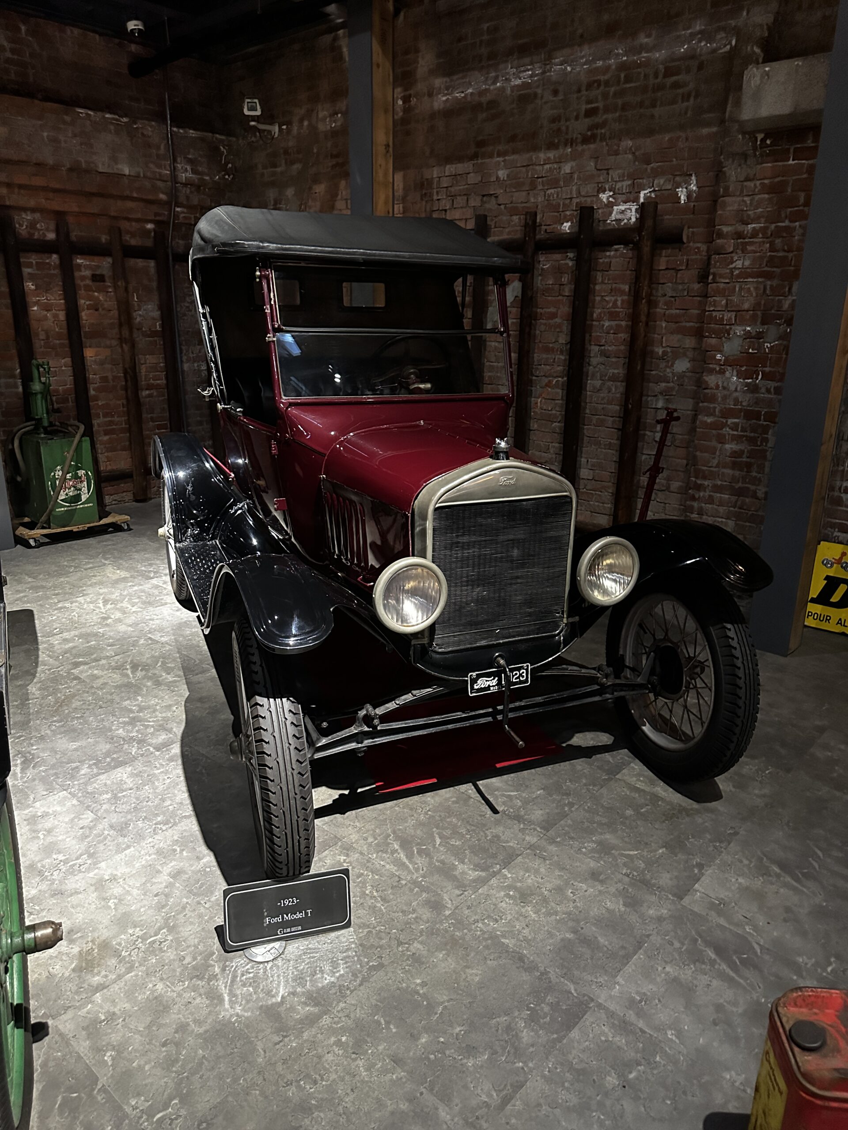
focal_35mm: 24
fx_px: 784
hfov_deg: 56.8
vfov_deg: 71.6
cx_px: 424
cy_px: 565
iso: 1000
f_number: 1.78
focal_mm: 6.86
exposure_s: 1/40
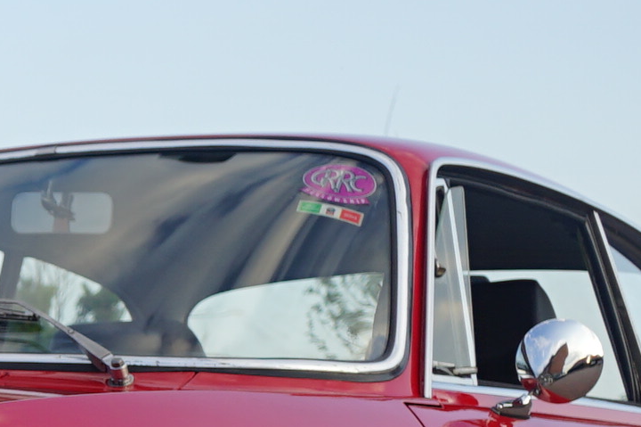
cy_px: 582
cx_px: -281
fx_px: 2527
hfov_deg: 13.7
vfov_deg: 9.4
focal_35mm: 142
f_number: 4
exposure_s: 1/250
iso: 100
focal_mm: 23
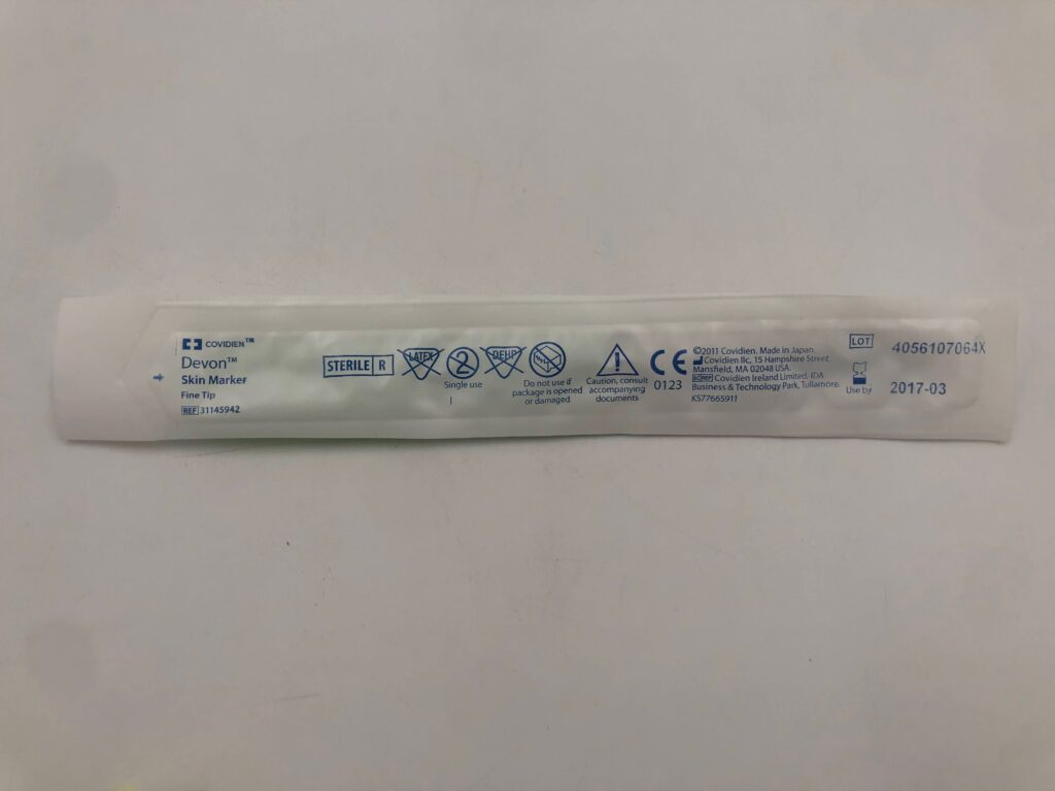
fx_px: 853
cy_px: 396
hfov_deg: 63.4
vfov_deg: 49.7
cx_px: 528
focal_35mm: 28
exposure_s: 1/120
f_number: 1.8
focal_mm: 3.99
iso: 40
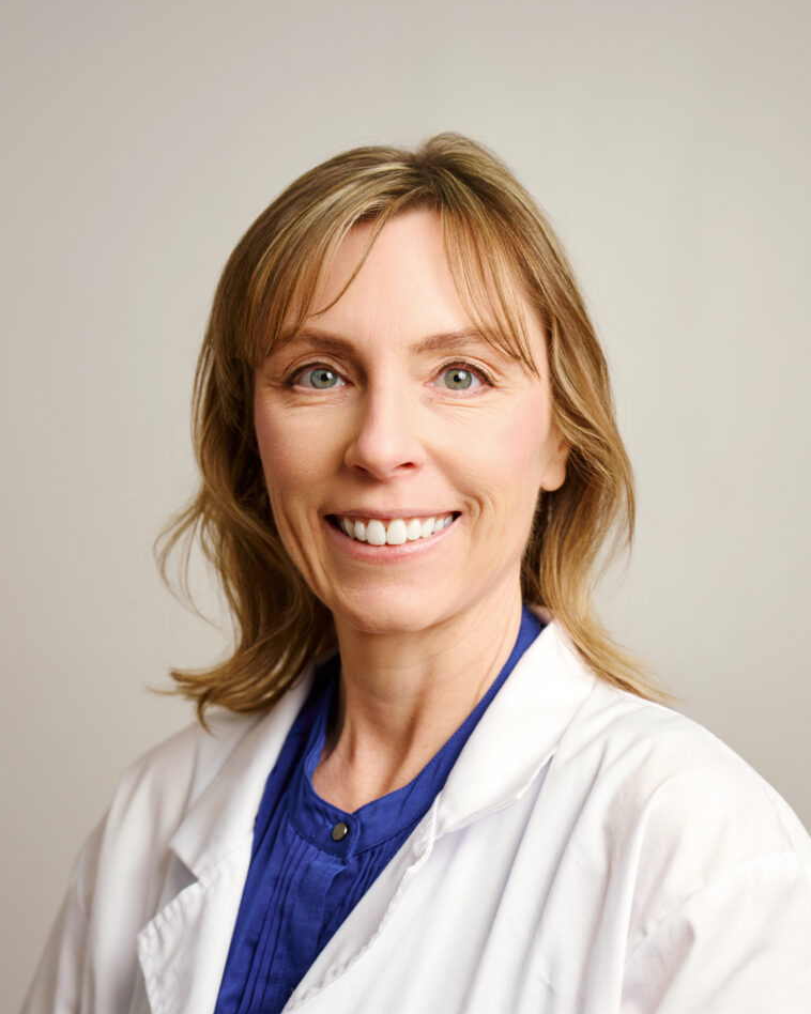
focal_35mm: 81
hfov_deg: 18.9
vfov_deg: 23.6
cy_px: 510
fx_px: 2431
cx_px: 402
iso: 200
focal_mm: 71
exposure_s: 1/200
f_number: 5
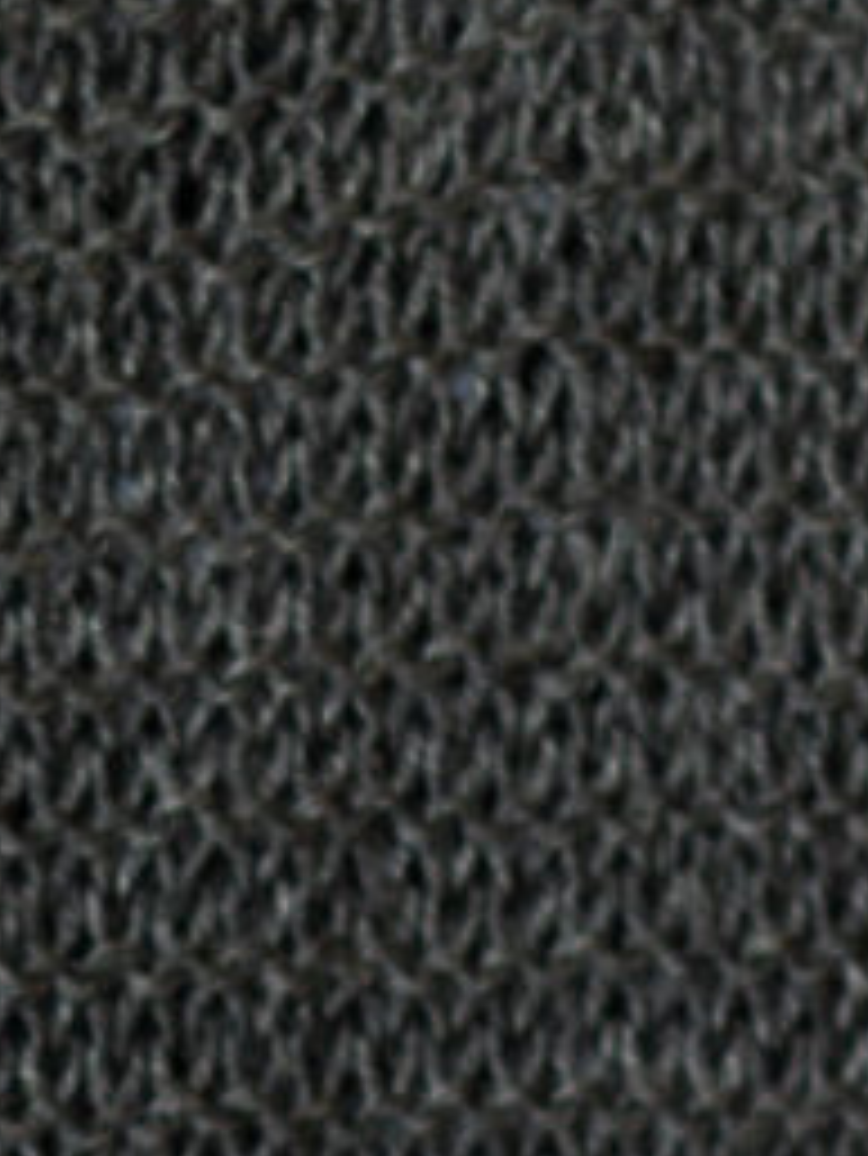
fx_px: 18345
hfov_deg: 2.7
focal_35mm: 549
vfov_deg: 3.6
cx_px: 36
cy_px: 1129
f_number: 2
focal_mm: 85
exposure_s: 1/125
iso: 800
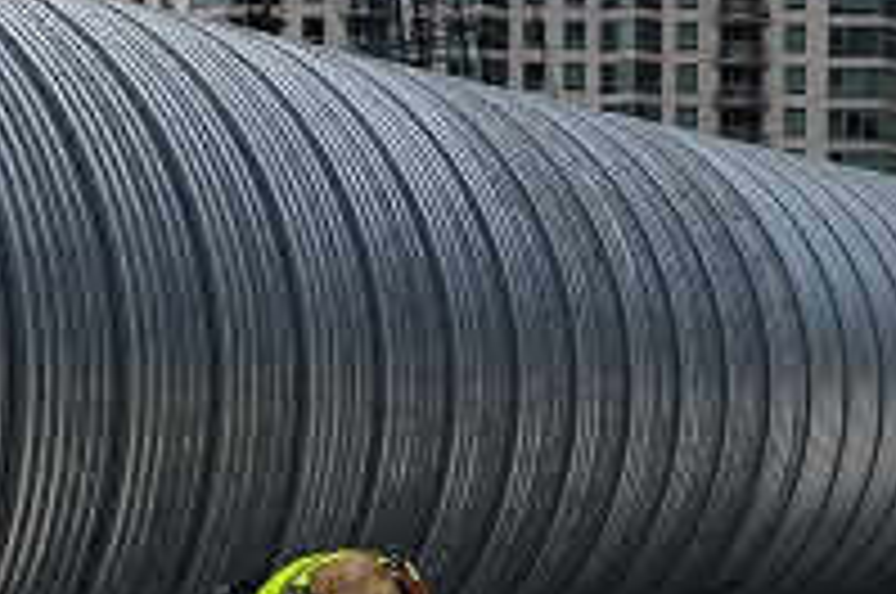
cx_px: 392
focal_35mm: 93
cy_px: 346
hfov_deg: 21.9
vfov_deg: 14.6
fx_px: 2311
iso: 100
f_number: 13
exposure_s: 1/200
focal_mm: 20
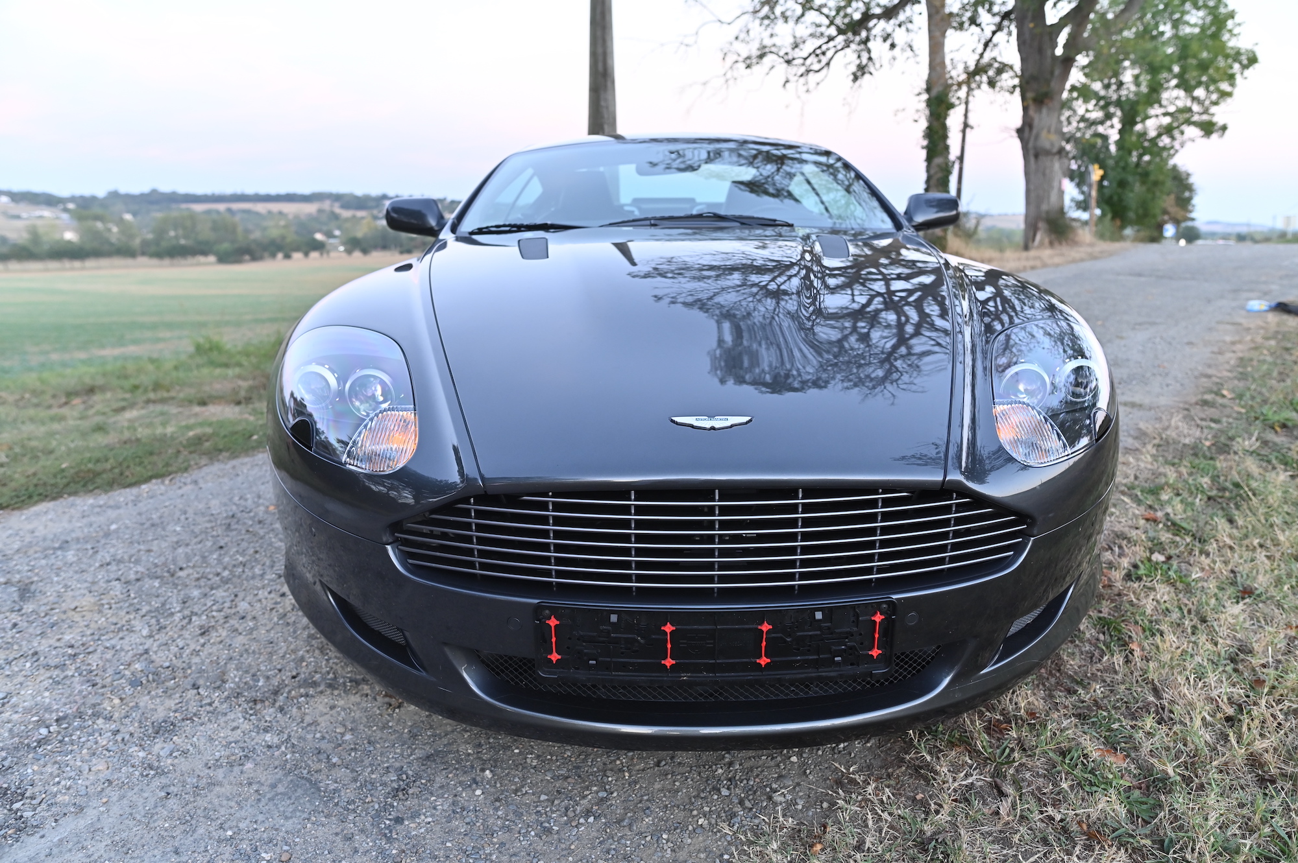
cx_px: 649
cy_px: 432
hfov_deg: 73.8
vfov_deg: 53.1
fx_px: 865
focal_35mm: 24
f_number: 4
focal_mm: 24
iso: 800
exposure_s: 1/80
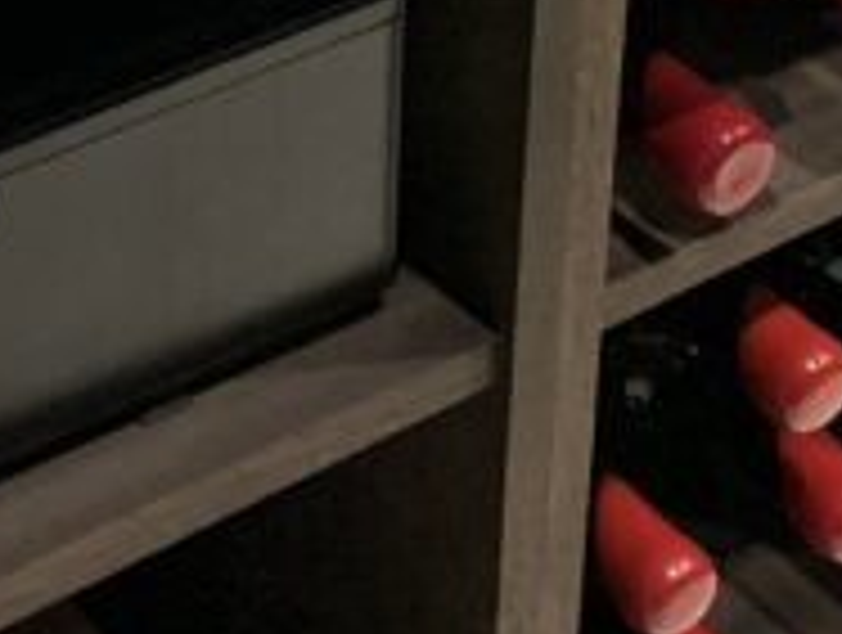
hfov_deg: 13.7
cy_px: -252
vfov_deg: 10.2
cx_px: 86
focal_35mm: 142
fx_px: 3461
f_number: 1.8
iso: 500
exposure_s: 1/28
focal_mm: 4.25
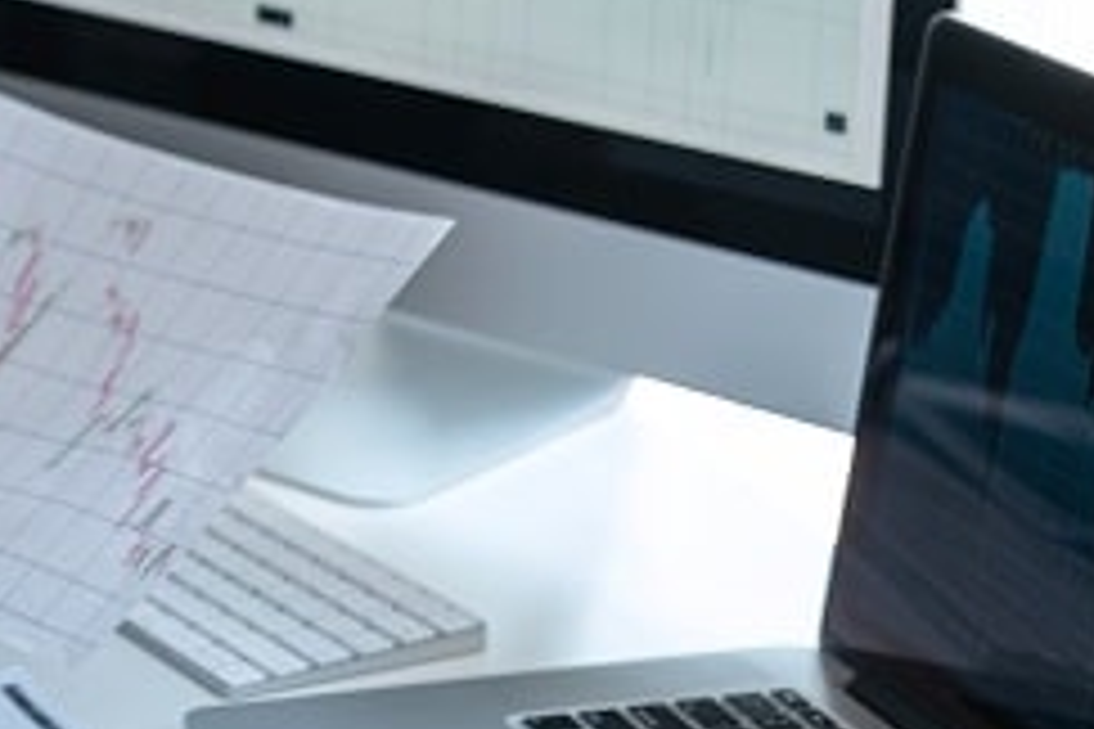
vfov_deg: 10.4
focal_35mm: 131
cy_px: 4
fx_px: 3981
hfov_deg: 15.1
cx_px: -203
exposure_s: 1/160
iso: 200
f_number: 2.8
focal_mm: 35
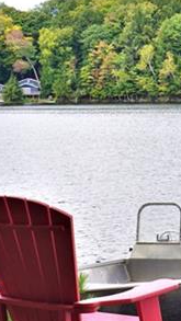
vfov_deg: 16.6
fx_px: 1091
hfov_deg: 9.4
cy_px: 280
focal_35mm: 128
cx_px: 215
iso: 100
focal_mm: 35
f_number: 6.3
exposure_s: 1/100
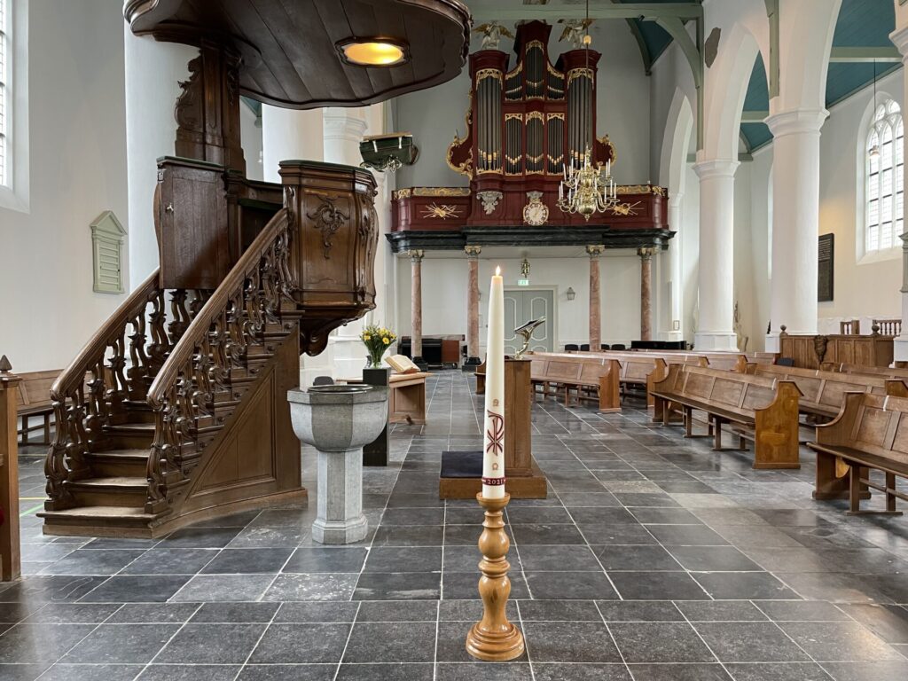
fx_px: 682
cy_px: 340
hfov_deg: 67.3
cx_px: 454
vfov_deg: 53.1
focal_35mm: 26
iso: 250
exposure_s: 1/60
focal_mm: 4.2
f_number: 1.6
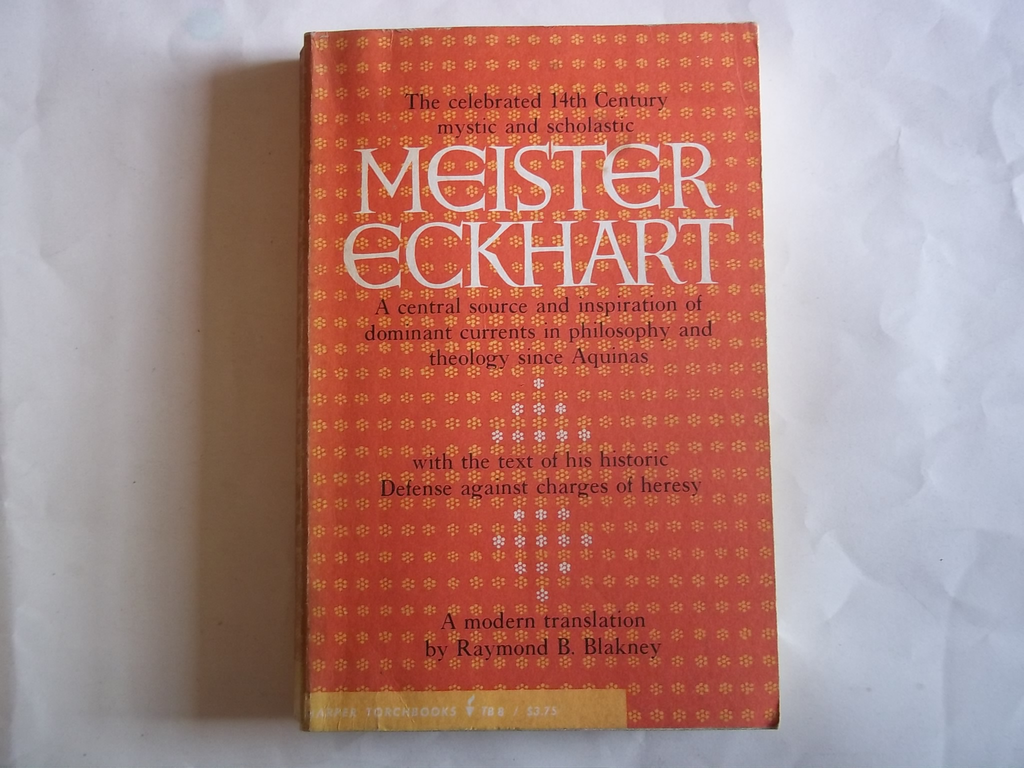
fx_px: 1065
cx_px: 512
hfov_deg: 51.4
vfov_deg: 39.7
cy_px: 384
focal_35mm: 36
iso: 131
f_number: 3.1
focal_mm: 6.5
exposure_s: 1/30
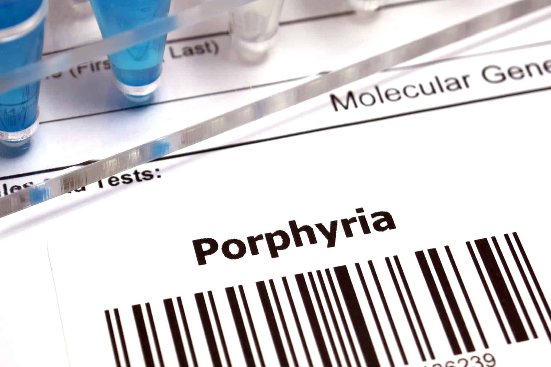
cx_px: 270
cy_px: 237
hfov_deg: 21.5
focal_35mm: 95
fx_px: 1454
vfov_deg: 14.4
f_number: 4.6
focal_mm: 26.7
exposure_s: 1/500
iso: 125
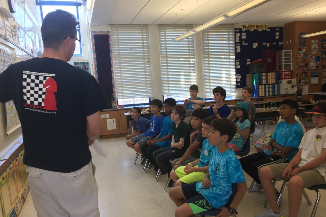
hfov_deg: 60.3
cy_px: 121
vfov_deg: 42.3
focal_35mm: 31
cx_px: 160
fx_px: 281
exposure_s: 1/40
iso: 25
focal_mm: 4.15
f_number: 2.2
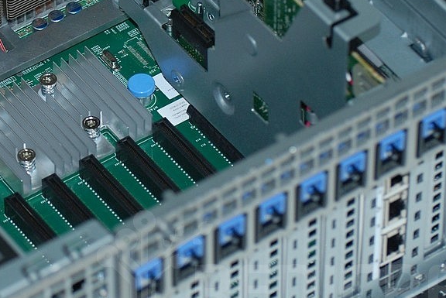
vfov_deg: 5.5
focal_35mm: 250
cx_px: 85
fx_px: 3101
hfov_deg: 8.2
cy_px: 88
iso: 400
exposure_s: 1/200
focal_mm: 75
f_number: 5
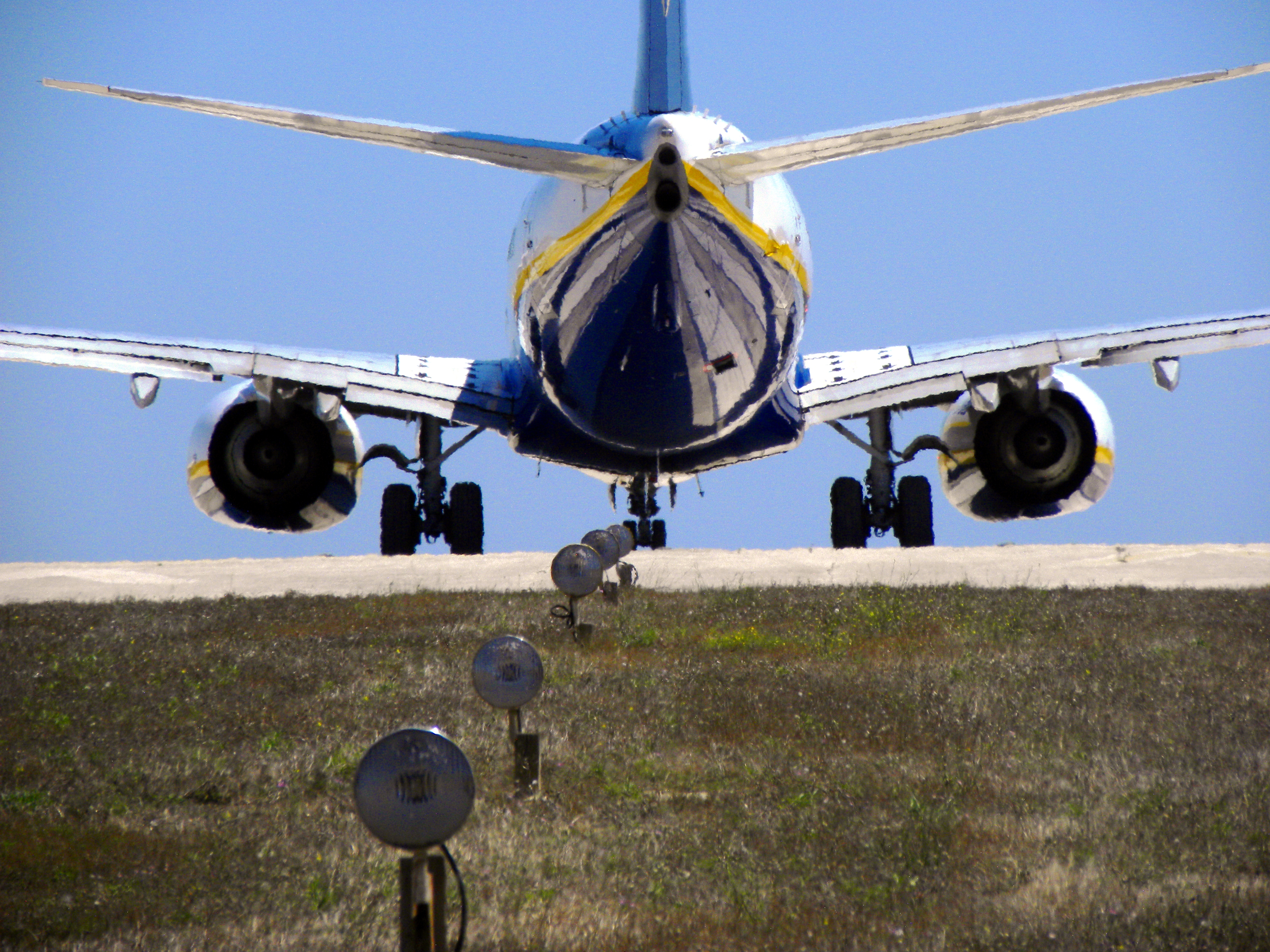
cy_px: 476
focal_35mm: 481
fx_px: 17647
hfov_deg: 4.1
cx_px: 635
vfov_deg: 3.1
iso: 100
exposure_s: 1/725
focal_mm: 85.6
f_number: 7.1
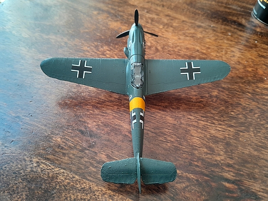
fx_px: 201
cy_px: 100
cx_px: 134
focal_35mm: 26
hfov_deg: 67.3
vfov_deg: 53.1
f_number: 1.8
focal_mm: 3.98
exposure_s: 1/50
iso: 125
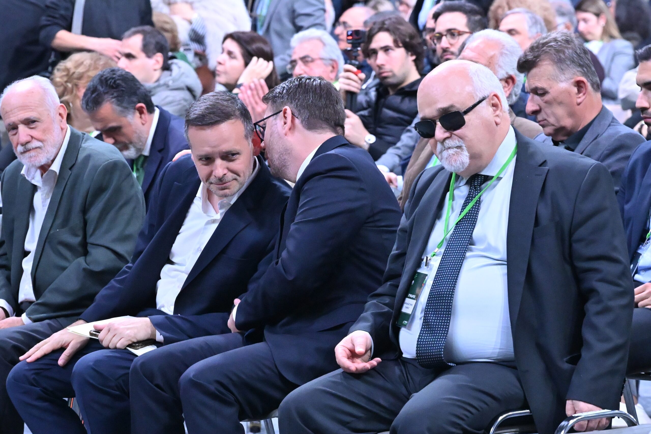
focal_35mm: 180
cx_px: 326
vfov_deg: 7.6
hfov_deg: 11.4
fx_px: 3255
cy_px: 217
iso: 9000
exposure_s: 1/250
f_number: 6.3
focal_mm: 120
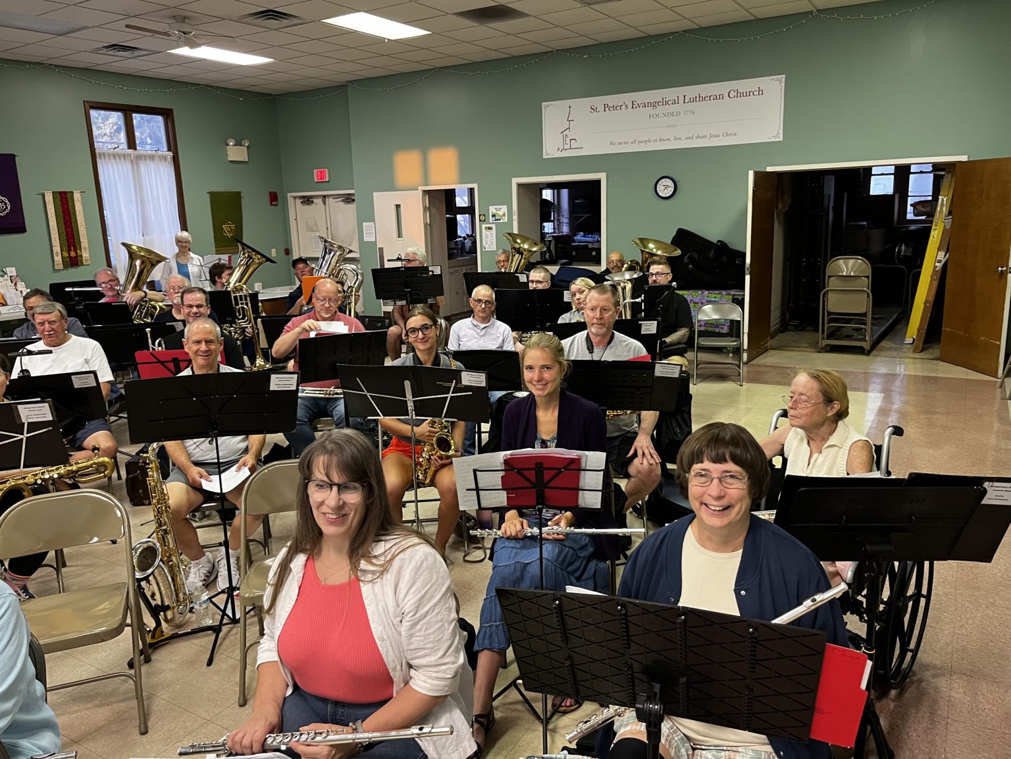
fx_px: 759
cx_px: 506
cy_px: 380
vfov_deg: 53.1
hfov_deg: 67.3
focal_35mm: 26
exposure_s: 1/60
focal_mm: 5.1
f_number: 1.6
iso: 400
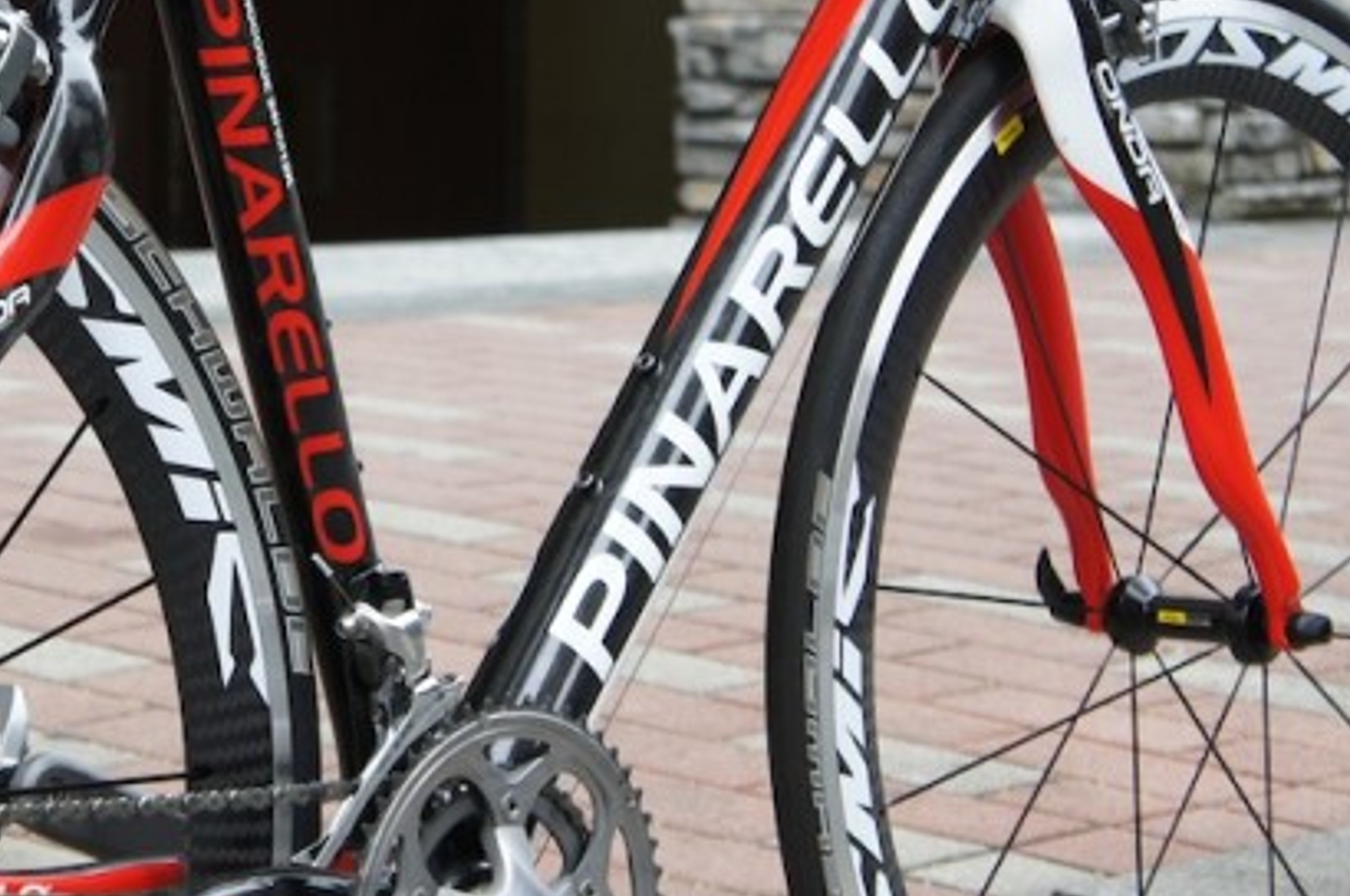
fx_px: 4493
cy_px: 357
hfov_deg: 16.9
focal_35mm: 120
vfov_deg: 11.4
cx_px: 194
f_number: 4.5
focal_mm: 32
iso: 200
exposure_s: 1/50
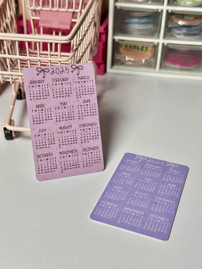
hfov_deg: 30.3
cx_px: 101
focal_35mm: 48
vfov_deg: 39.7
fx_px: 373
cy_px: 134
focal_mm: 6.86
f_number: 1.78
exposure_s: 1/100
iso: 64
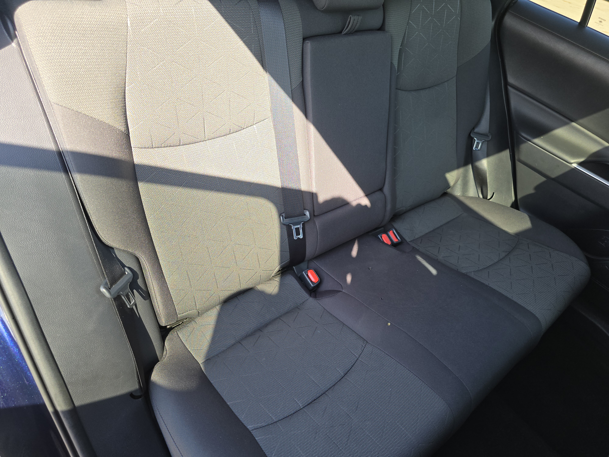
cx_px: 304
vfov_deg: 58.9
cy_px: 228
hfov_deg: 73.9
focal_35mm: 23
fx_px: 405
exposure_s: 1/180
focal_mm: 6.3
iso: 32
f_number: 1.7
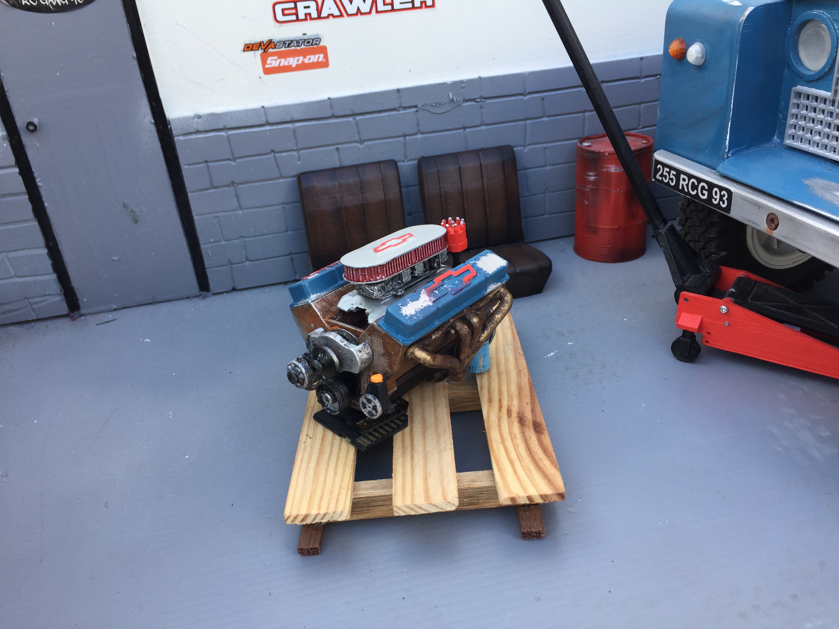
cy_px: 314
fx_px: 703
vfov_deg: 48.2
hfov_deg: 61.7
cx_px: 420
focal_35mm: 29
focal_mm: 4.15
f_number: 2.2
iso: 32
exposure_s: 1/143
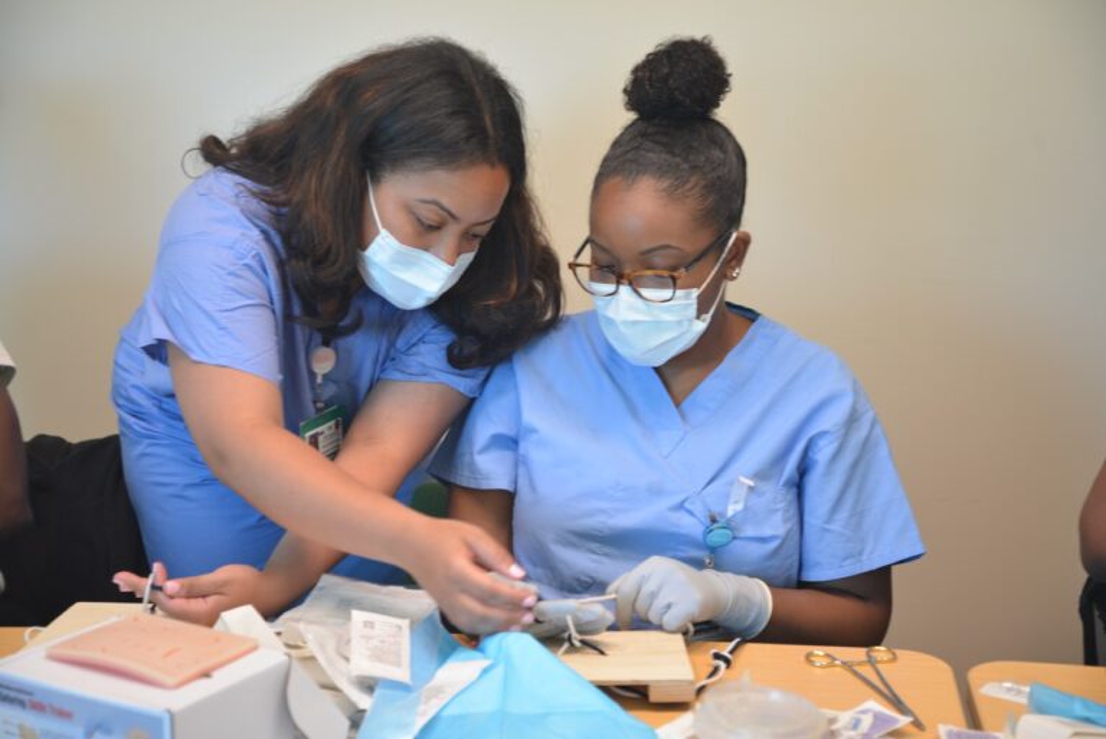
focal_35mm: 62
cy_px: 370
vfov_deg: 21.9
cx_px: 553
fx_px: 1906
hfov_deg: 32.4
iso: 800
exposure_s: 1/60
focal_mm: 62
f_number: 4.5
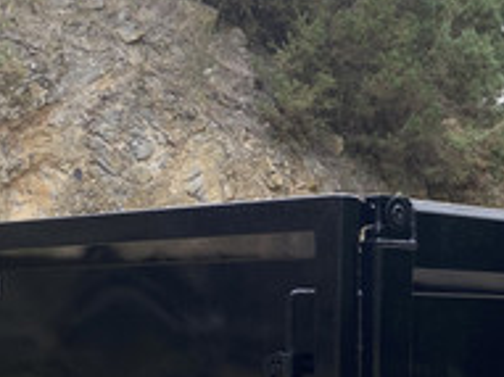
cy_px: 352
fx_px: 989
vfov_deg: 21.0
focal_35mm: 68
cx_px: 551
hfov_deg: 26.4
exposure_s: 1/291
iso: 32
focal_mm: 4.25
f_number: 1.8
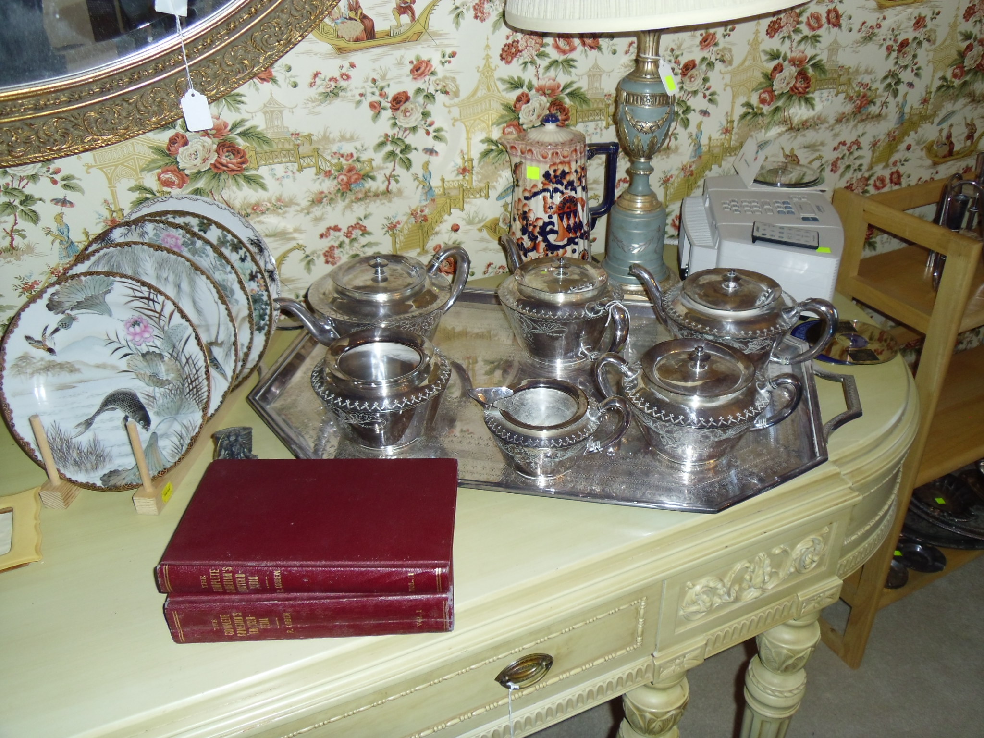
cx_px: 492
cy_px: 369
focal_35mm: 31
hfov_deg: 58.4
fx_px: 881
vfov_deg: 45.4
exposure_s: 1/45
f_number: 3.3
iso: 80
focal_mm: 5.6
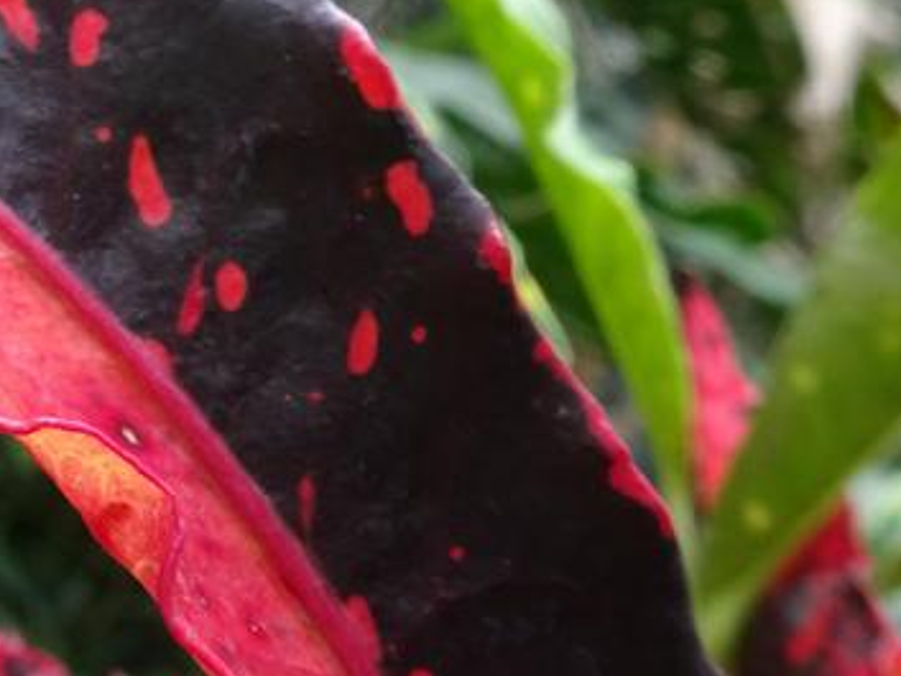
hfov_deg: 25.1
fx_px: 1771
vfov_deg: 21.1
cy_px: 43
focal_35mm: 68
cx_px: -235
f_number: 3.5
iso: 125
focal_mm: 4.1
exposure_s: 1/100
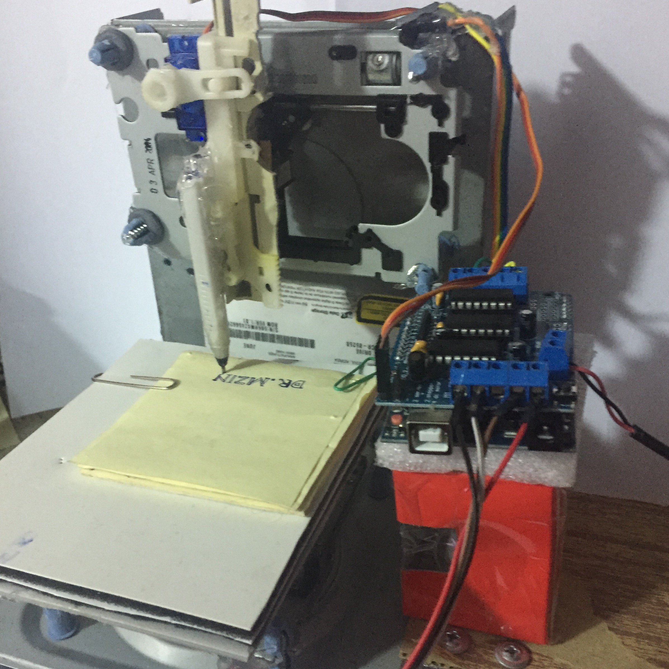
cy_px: 376
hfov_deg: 47.2
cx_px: 333
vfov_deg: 47.1
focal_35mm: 35
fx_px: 765
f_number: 2.2
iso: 250
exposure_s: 1/17
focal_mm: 4.15
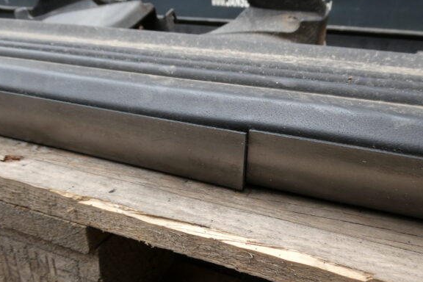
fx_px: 305
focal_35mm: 26
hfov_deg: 69.4
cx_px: 214
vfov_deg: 49.4
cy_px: 159
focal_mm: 4.3
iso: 80
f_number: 3.3
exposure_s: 1/80
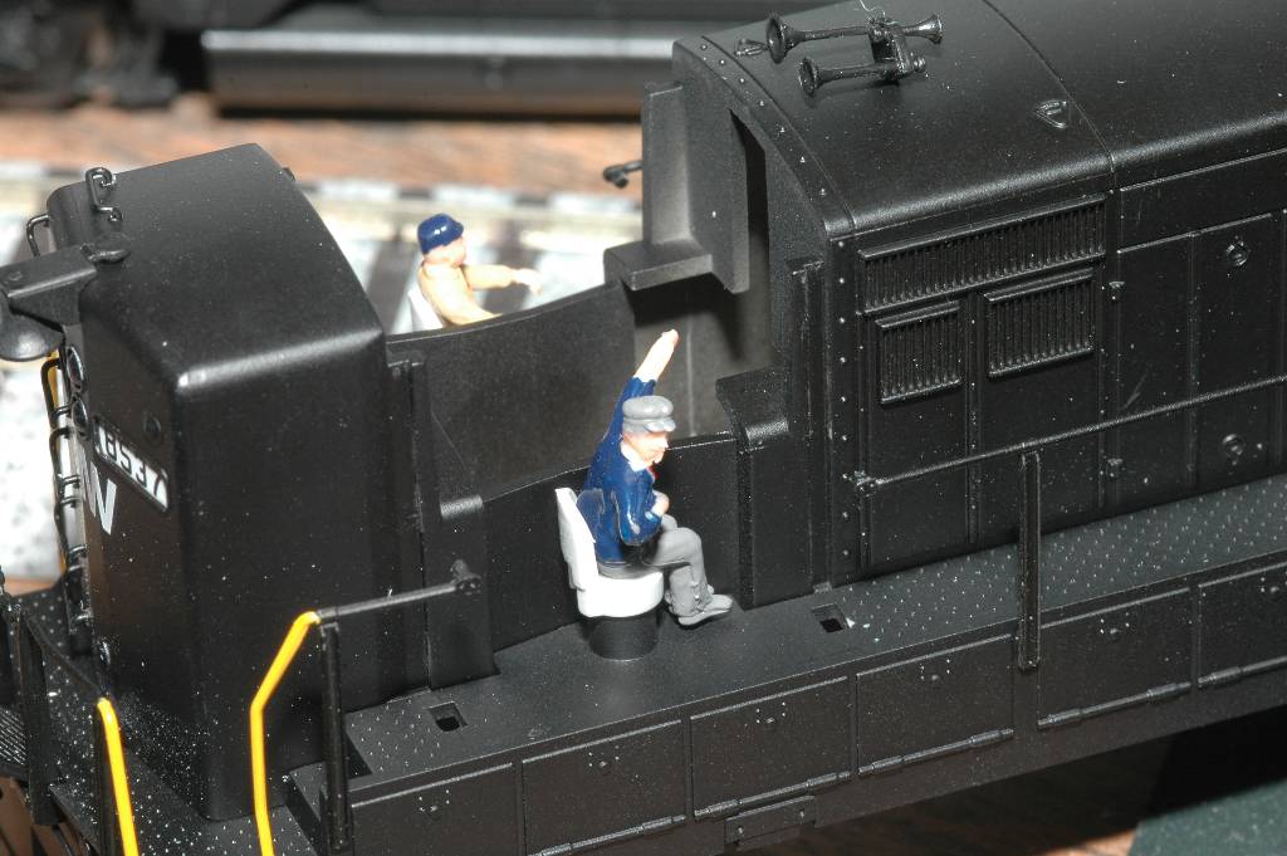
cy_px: 428
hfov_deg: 13.1
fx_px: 5626
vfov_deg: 8.7
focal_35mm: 158
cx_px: 644
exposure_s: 1/60
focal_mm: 105
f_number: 25
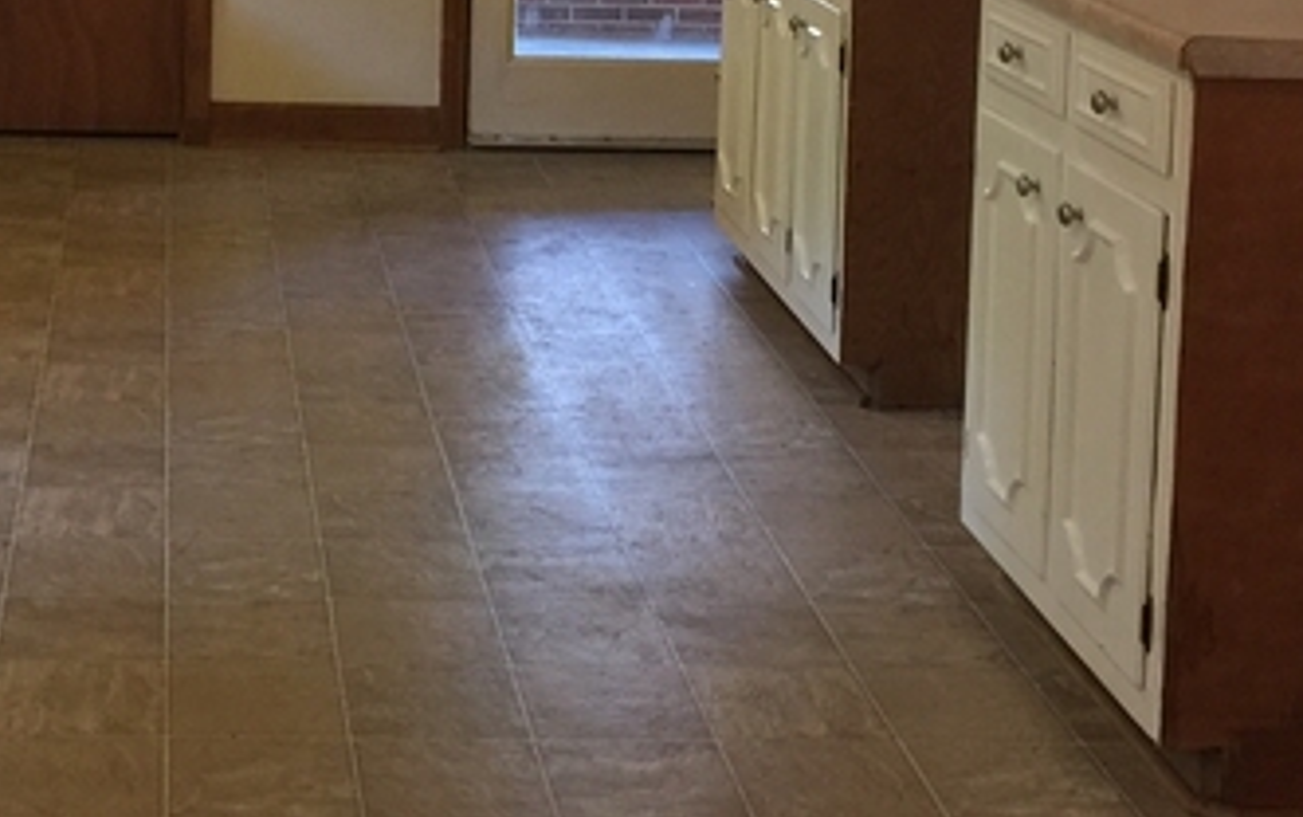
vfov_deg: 16.8
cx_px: 255
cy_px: -181
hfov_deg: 27.3
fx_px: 2630
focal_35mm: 74
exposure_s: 1/15
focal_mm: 4.15
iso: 80
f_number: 2.2
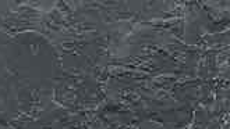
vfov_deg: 3.1
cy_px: 478
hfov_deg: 5.4
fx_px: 2331
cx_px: -339
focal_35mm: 382
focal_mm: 50
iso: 125
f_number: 13
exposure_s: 1/100
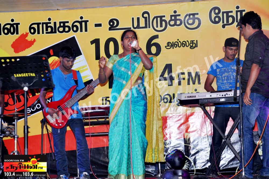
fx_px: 582
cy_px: 90
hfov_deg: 26.0
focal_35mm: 78
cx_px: 134
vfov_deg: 17.4
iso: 250
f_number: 5.6
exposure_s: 1/125
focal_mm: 52
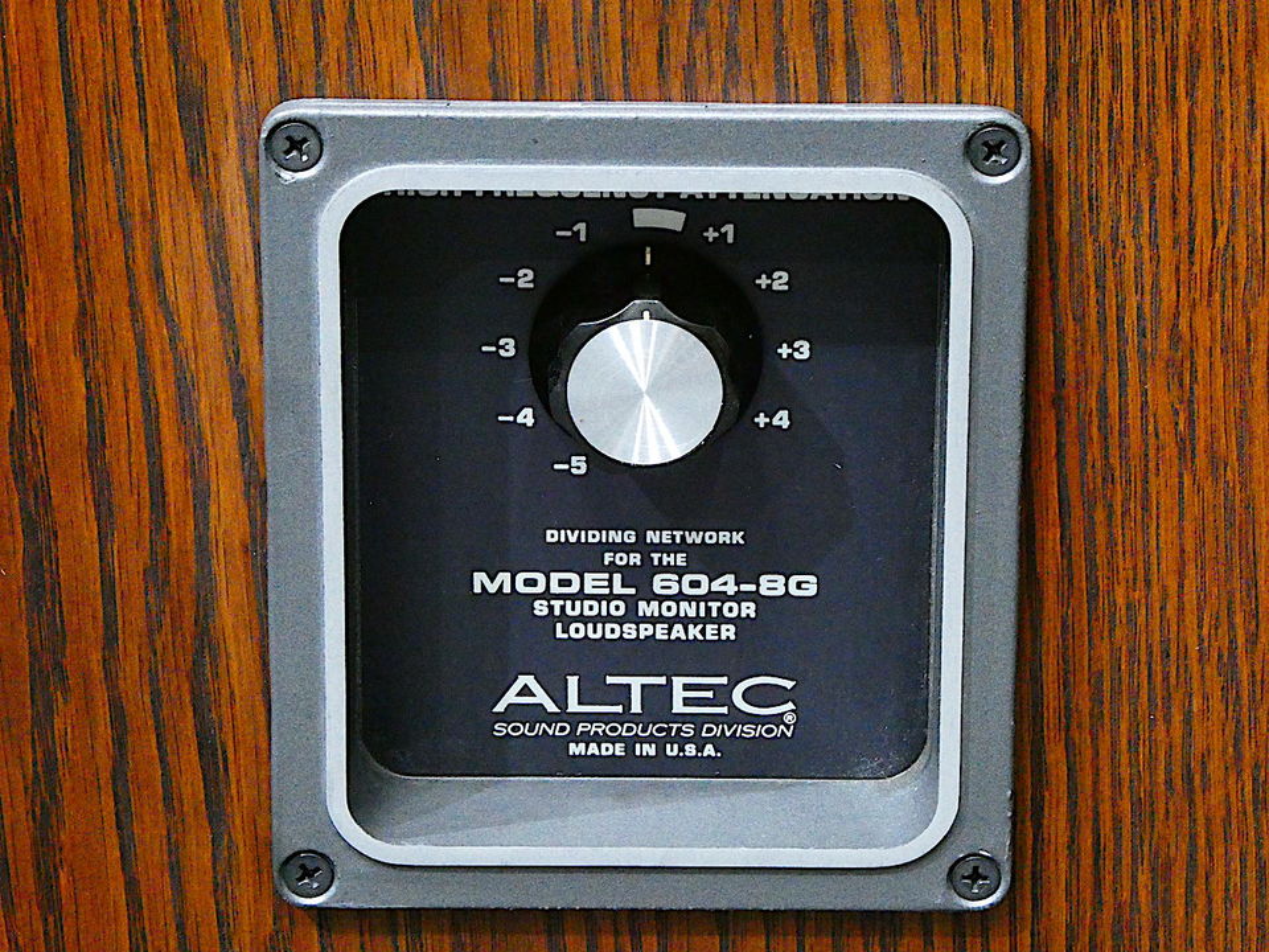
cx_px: 634
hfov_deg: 12.3
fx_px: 5865
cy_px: 476
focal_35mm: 160
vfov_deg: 9.3
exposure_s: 1/8
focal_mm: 28.7
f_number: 5.5
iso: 1600
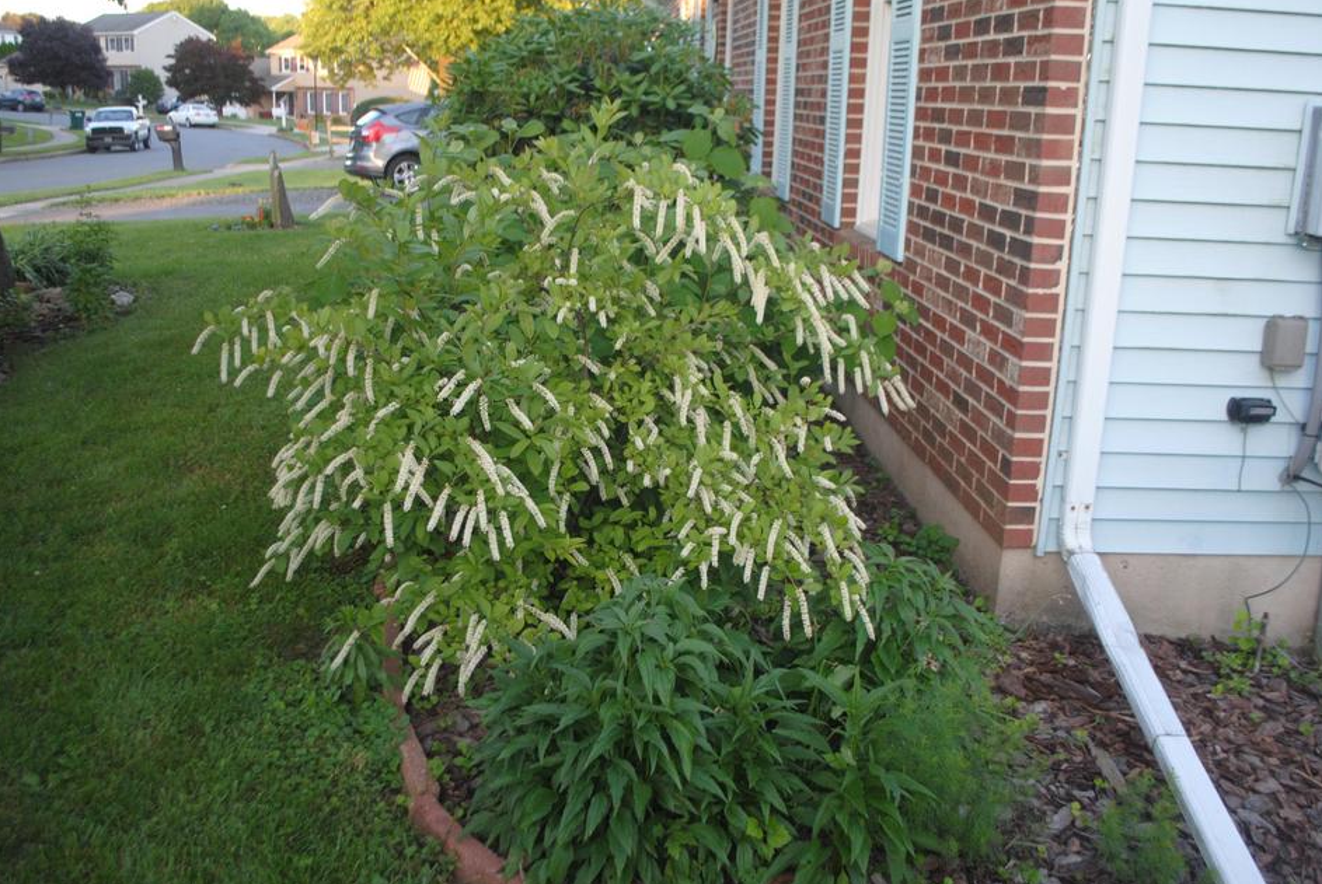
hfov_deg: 54.4
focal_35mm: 35
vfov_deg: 37.9
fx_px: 1287
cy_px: 420
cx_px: 628
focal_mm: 22
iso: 400
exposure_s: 1/100
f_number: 3.8
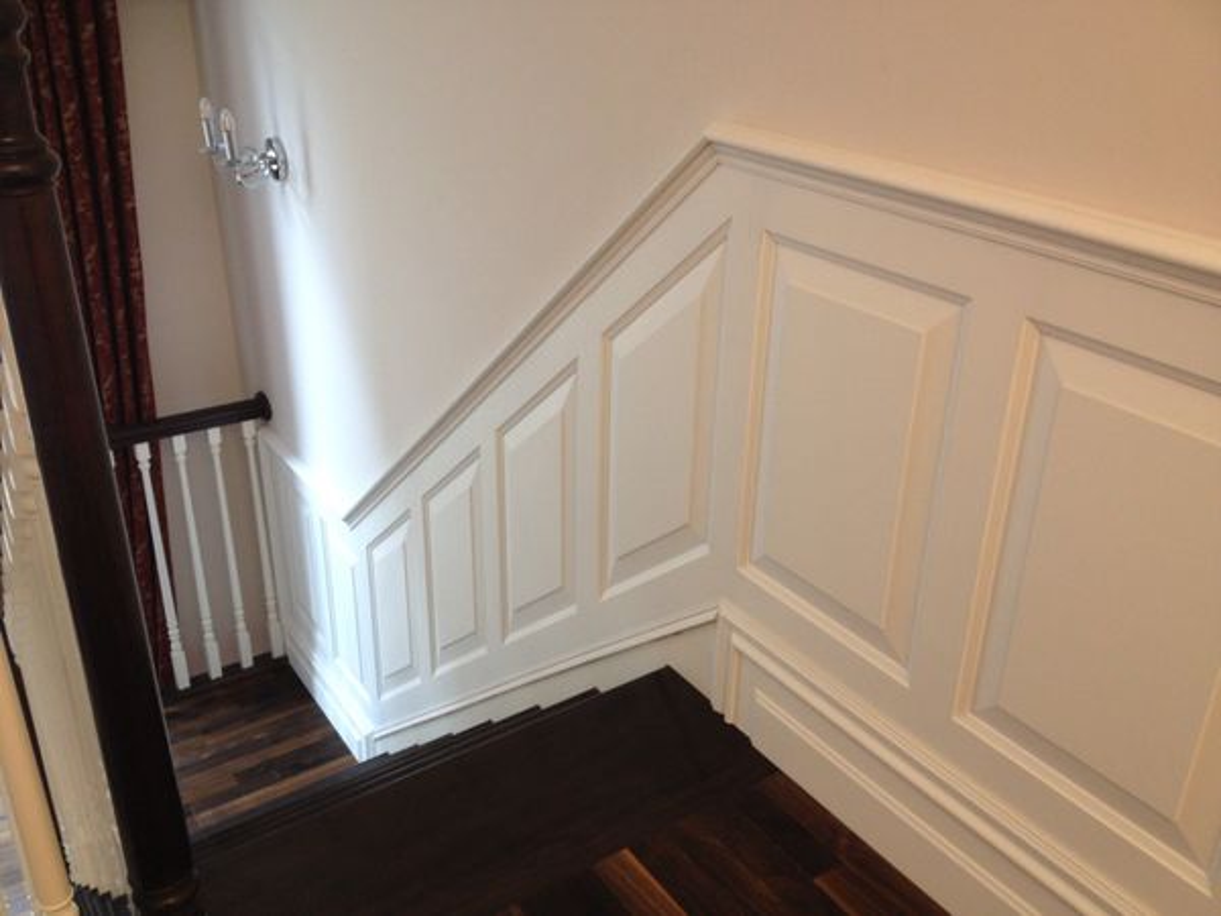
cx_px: 610
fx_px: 1235
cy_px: 458
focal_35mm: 35
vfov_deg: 40.7
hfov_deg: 52.6
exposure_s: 1/20
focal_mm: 4.28
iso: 80
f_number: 2.4
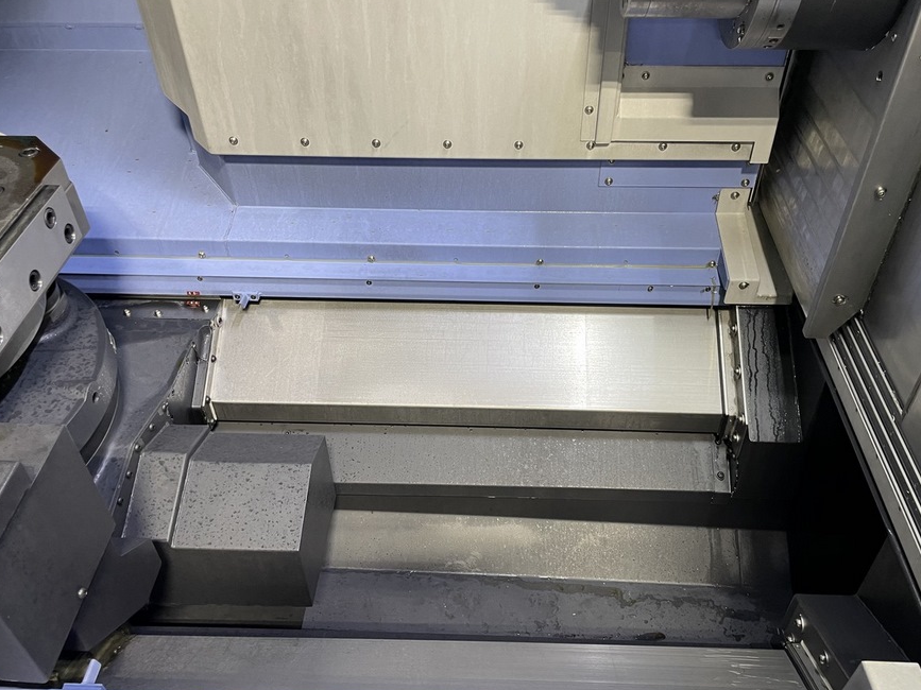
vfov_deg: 46.8
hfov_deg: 59.9
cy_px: 351
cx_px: 483
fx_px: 798
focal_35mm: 30
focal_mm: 4.2
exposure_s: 1/60
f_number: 1.6
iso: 100
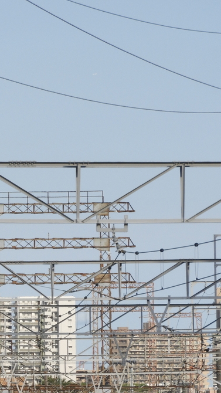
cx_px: -35
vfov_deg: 5.5
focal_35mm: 390
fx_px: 4062
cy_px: 272
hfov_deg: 3.1
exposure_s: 1/640
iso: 125
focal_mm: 35.8
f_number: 5.3
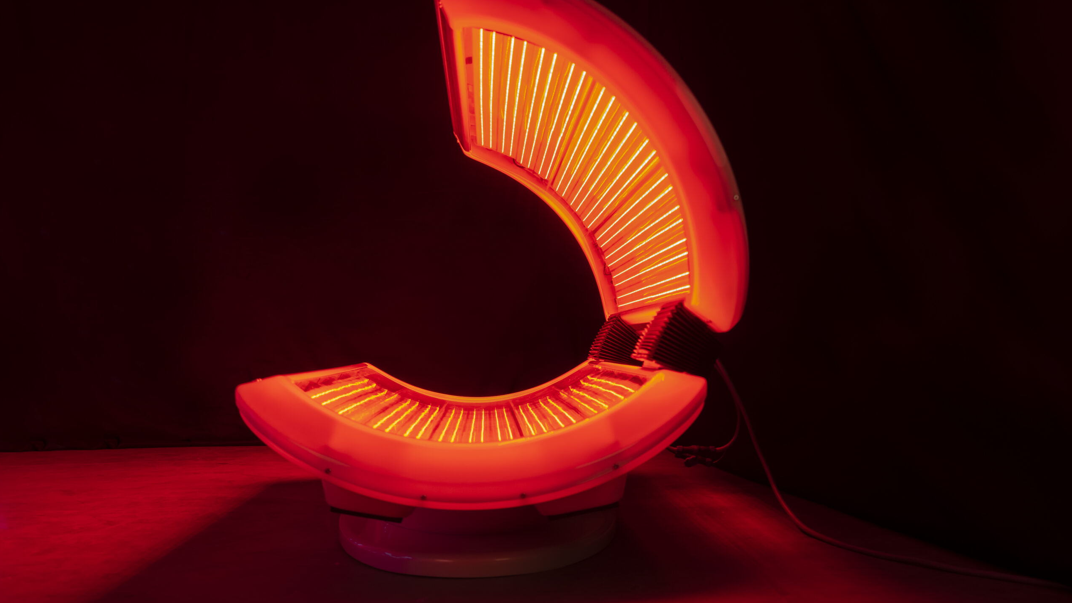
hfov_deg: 54.0
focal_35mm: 37
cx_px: 537
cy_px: 258
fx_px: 1052
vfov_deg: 31.9
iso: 400
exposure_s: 1/200
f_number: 3.2
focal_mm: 35
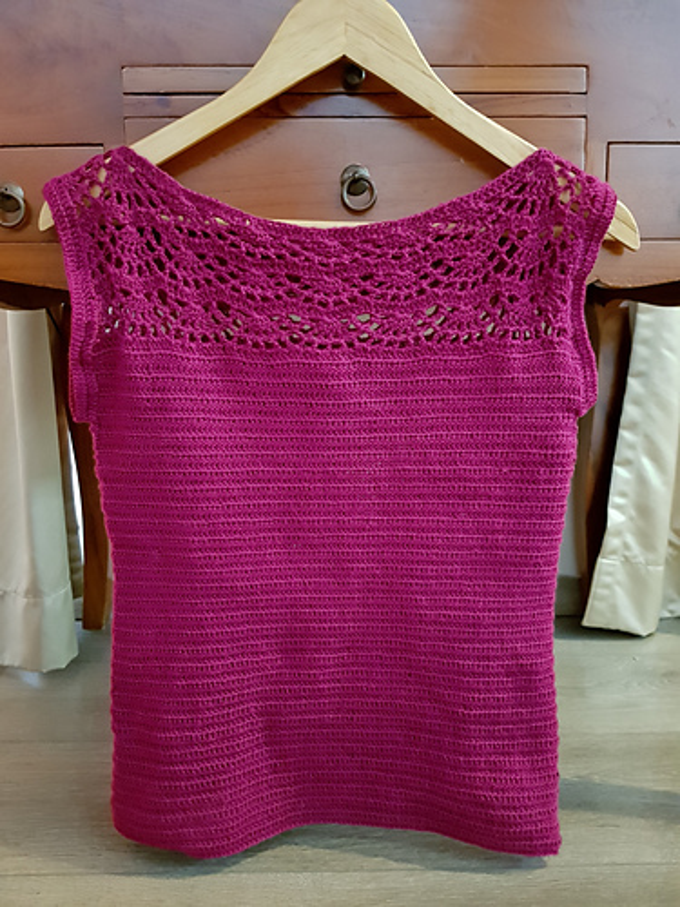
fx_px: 681
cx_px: 340
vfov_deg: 67.3
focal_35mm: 26
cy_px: 454
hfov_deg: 53.1
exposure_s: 1/10
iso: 800
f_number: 1.7
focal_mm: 4.3
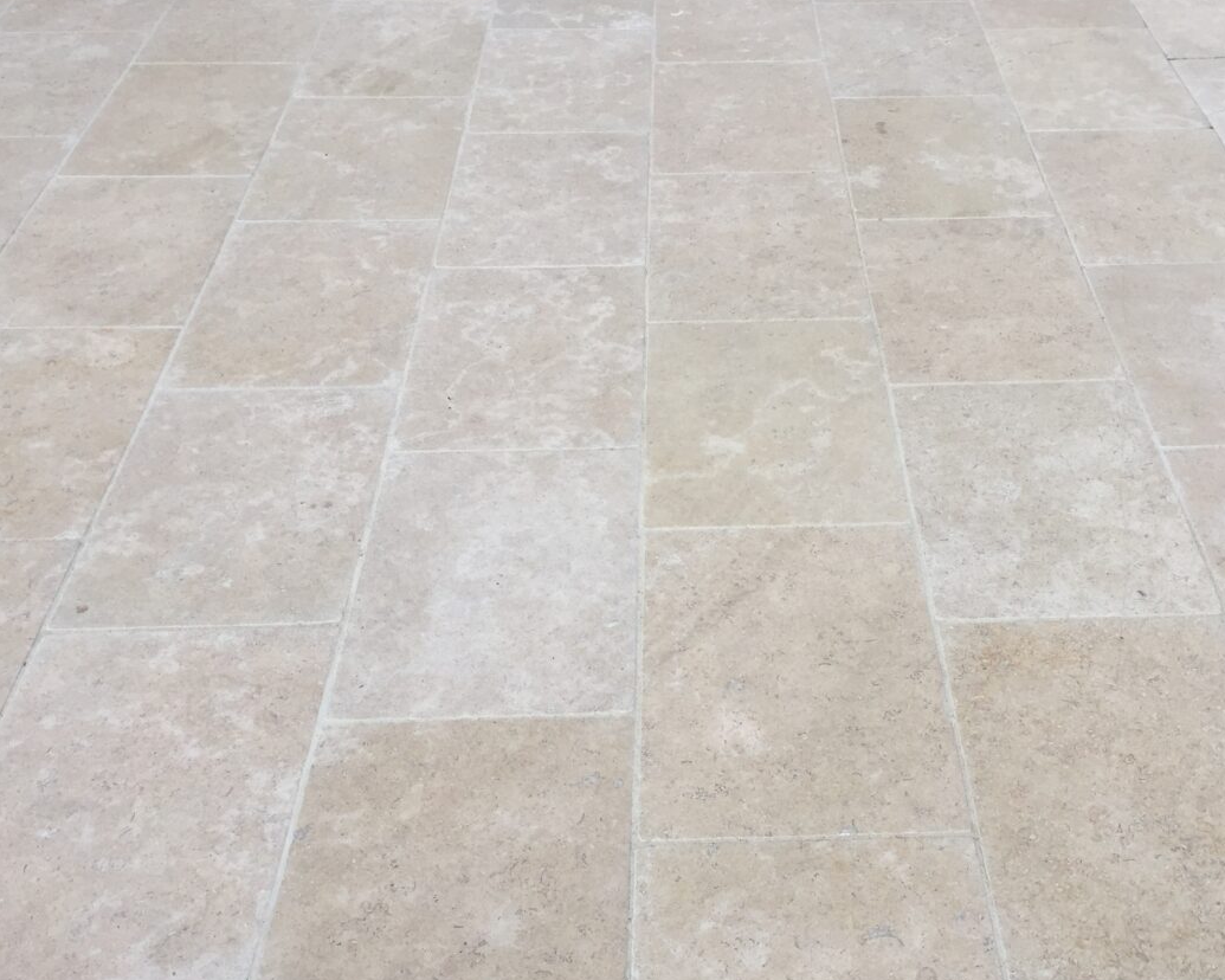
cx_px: 717
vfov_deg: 35.5
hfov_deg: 43.7
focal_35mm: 42
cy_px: 598
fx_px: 1523
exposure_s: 1/1799
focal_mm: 4.15
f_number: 2.2
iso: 32
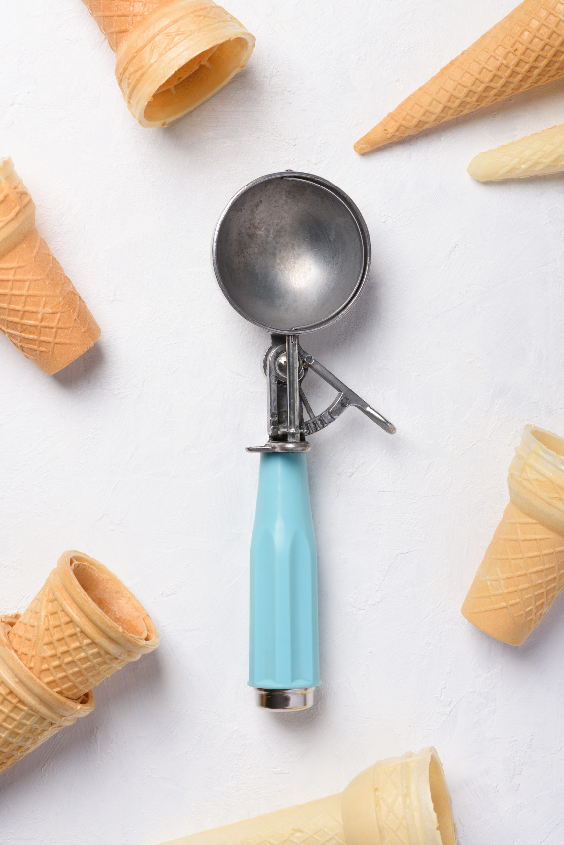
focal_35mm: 105
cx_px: 282
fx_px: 2466
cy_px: 422
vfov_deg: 19.5
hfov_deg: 13.0
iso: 100
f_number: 13
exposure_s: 1/160
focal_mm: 105
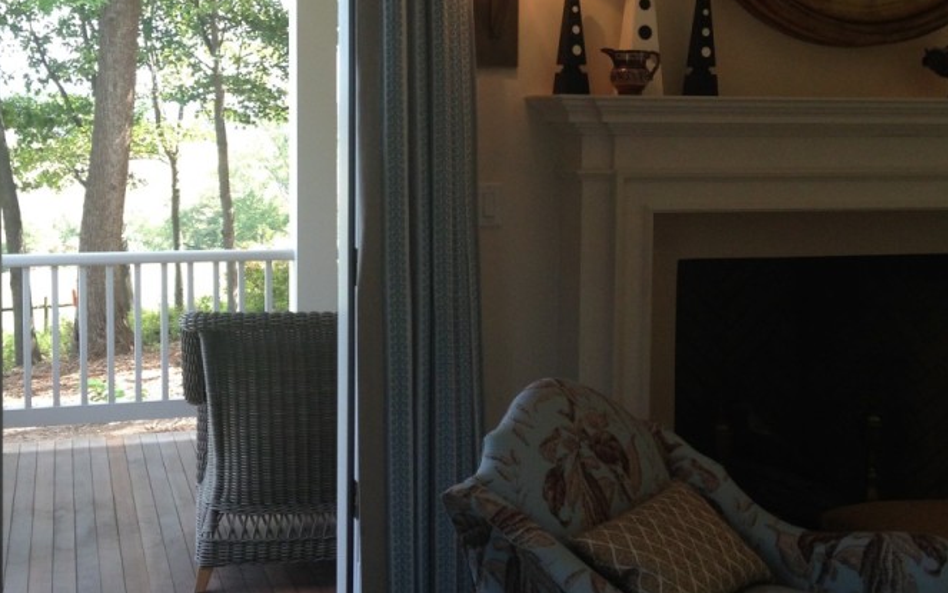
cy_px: 206
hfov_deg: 37.5
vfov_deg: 23.9
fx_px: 1396
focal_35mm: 54
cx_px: 448
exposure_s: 1/120
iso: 80
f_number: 2.4
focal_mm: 4.12
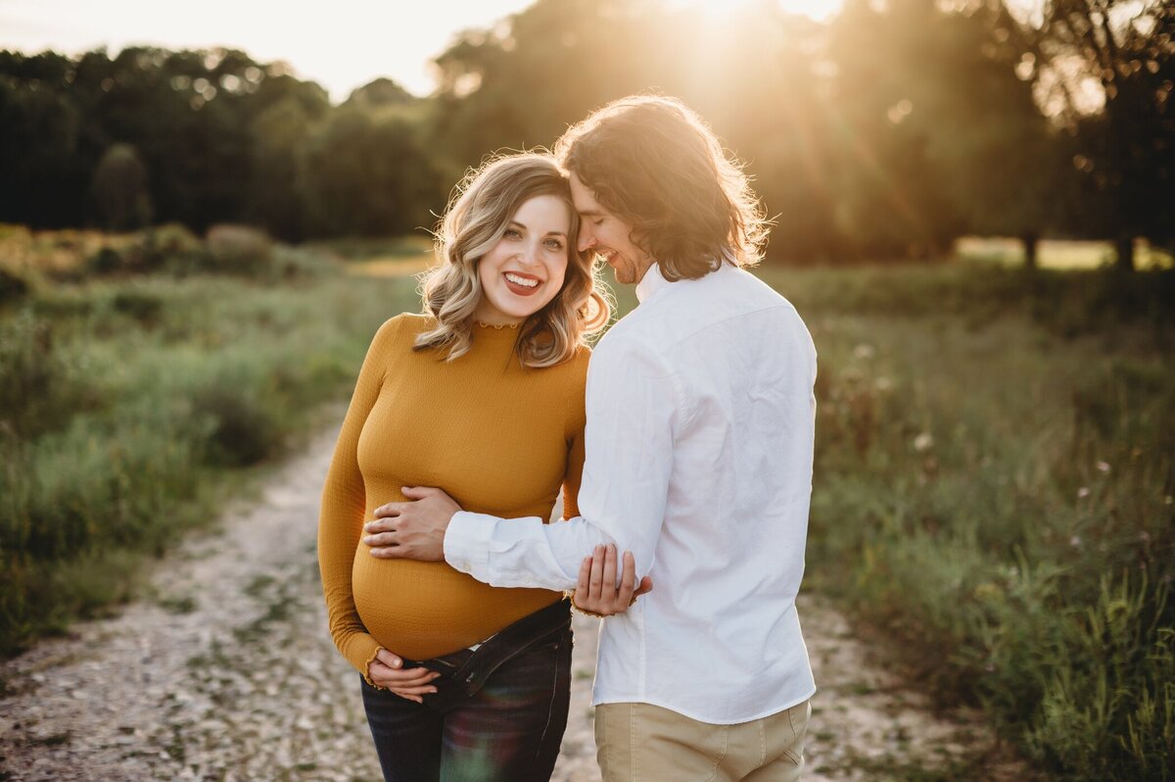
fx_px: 1631
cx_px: 588
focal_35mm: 50
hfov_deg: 39.6
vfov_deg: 26.9
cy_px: 391
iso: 320
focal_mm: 50
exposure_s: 1/2000
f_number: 2
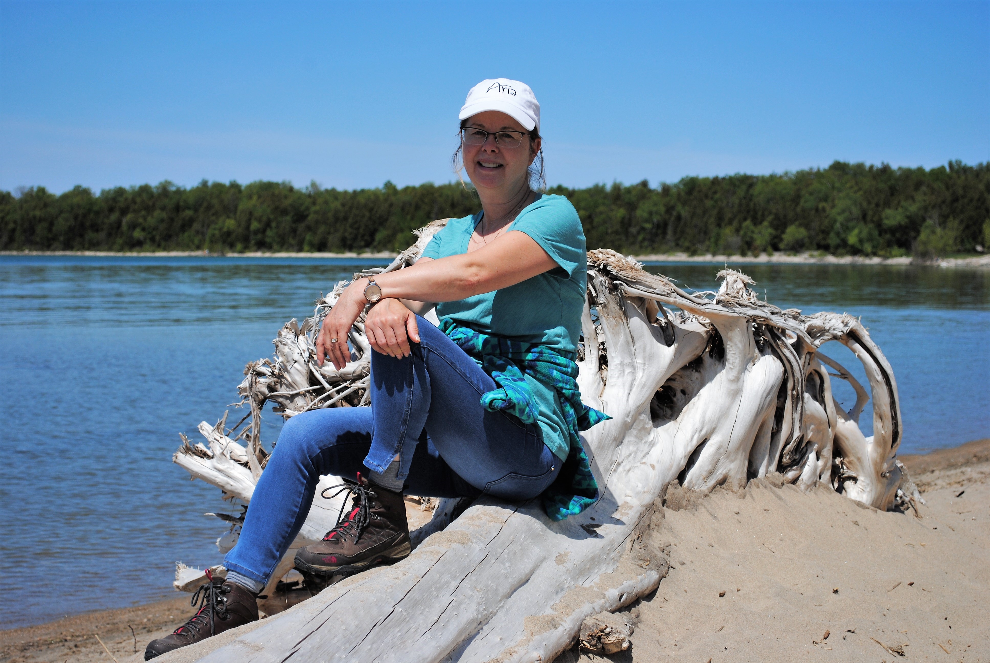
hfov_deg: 28.0
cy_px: 332
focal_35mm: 72
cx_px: 495
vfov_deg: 19.0
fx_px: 1982
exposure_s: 1/1250
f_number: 6.3
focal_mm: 48
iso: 100
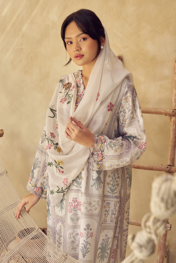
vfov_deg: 28.1
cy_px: 132
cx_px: 88
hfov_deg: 18.9
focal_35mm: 72
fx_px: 528
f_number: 7.1
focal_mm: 48
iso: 320
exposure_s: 1/60
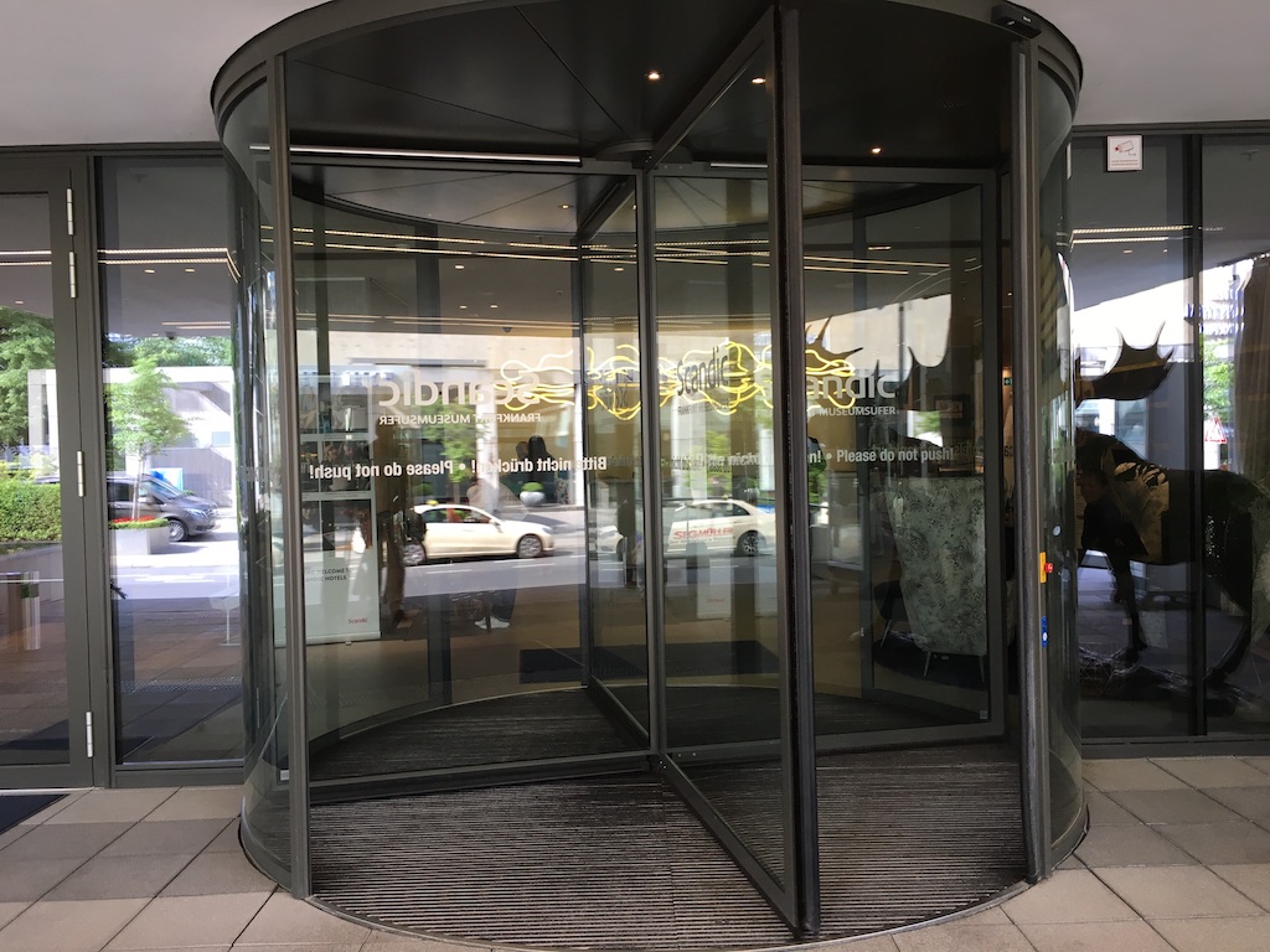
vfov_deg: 48.2
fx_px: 1064
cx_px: 635
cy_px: 476
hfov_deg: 61.7
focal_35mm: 29
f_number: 2.2
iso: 25
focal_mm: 4.15
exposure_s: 1/33
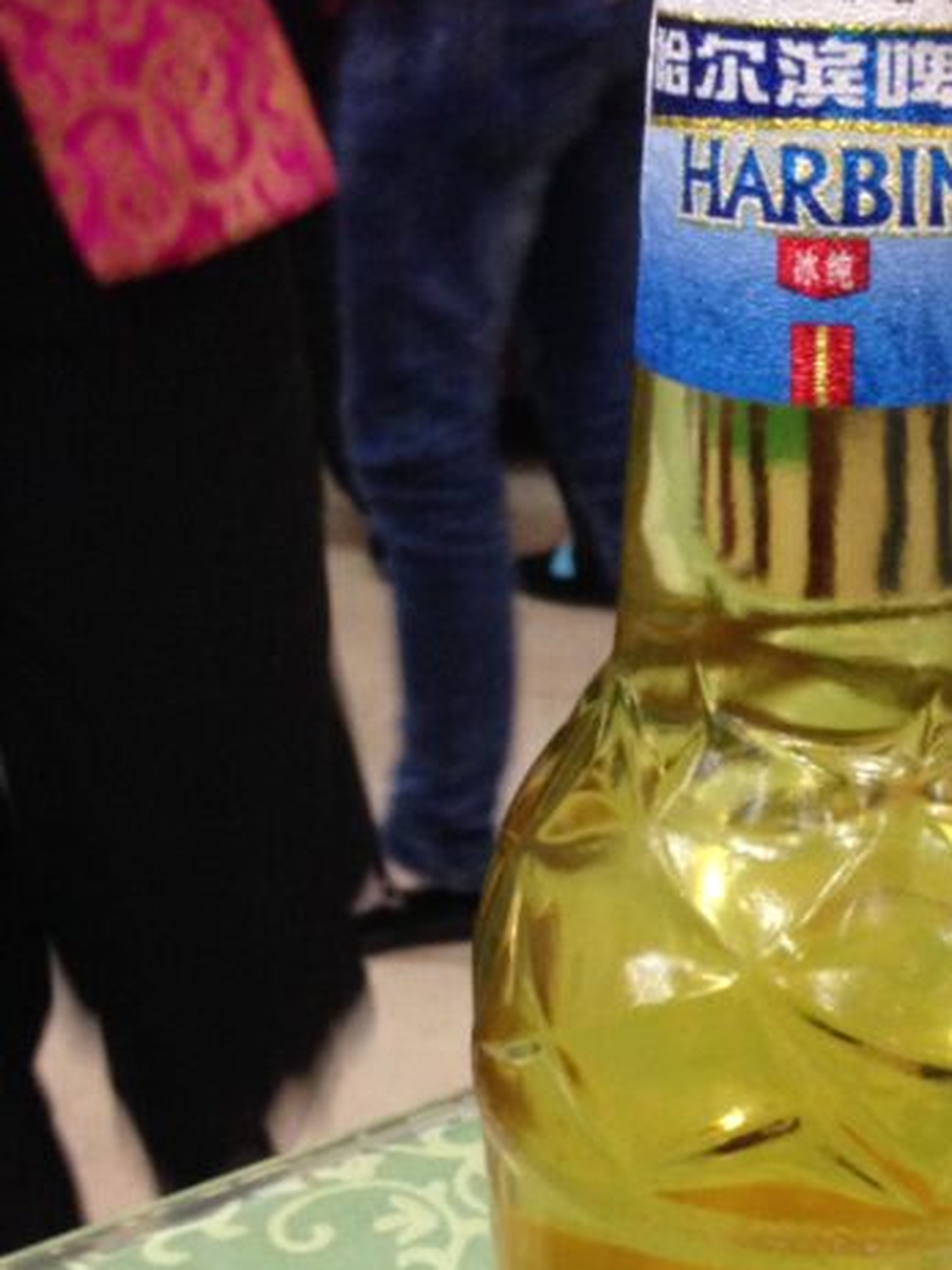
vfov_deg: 26.3
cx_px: 878
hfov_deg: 19.7
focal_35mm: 73
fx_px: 2678
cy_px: 985
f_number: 2.4
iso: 250
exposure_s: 1/20
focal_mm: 4.12
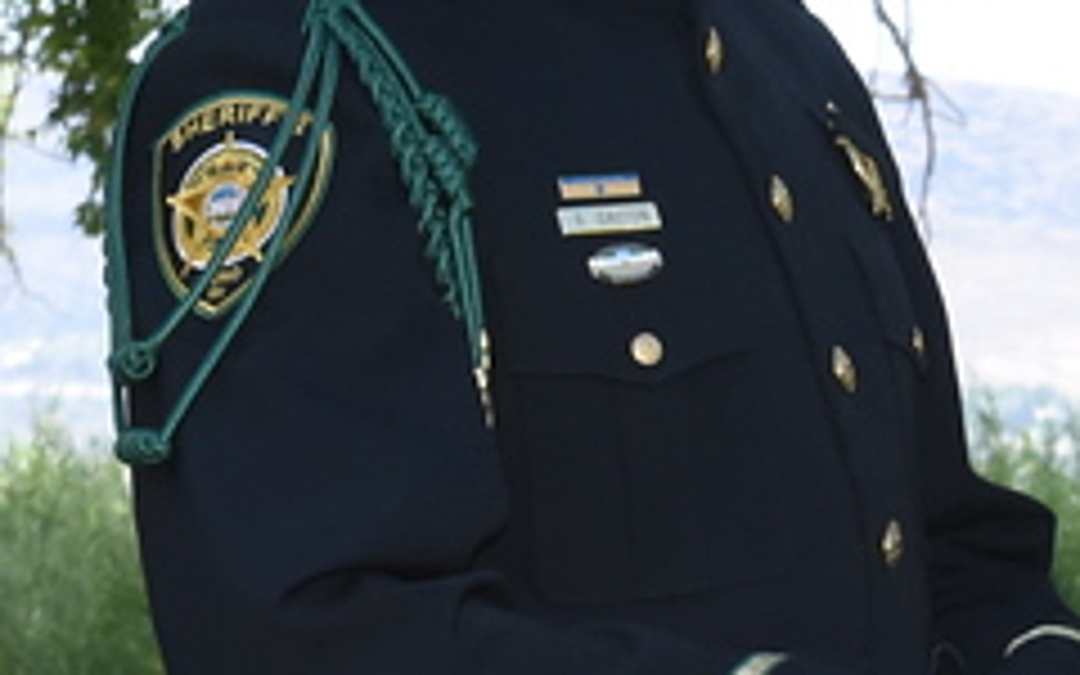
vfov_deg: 3.3
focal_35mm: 395
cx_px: 1570
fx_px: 11626
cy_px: 1242
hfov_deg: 5.3
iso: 1250
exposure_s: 1/250
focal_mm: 58
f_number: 11
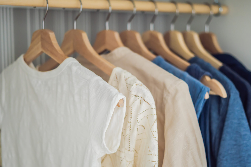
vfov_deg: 23.4
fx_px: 404
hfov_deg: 34.5
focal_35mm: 58
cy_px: 91
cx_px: 137
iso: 800
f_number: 1.8
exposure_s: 1/100
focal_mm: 50
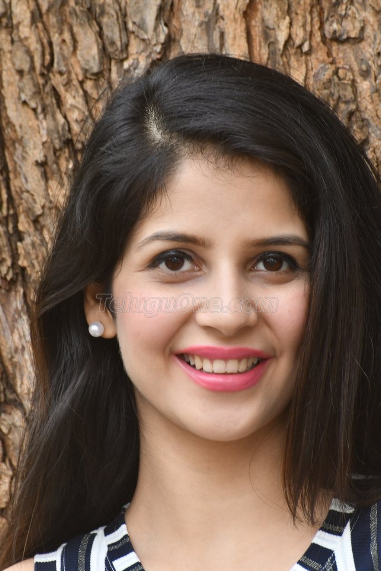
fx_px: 7140
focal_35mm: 450
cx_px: 190
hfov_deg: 3.1
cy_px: 286
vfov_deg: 4.6
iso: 500
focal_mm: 300
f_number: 10
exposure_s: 1/125
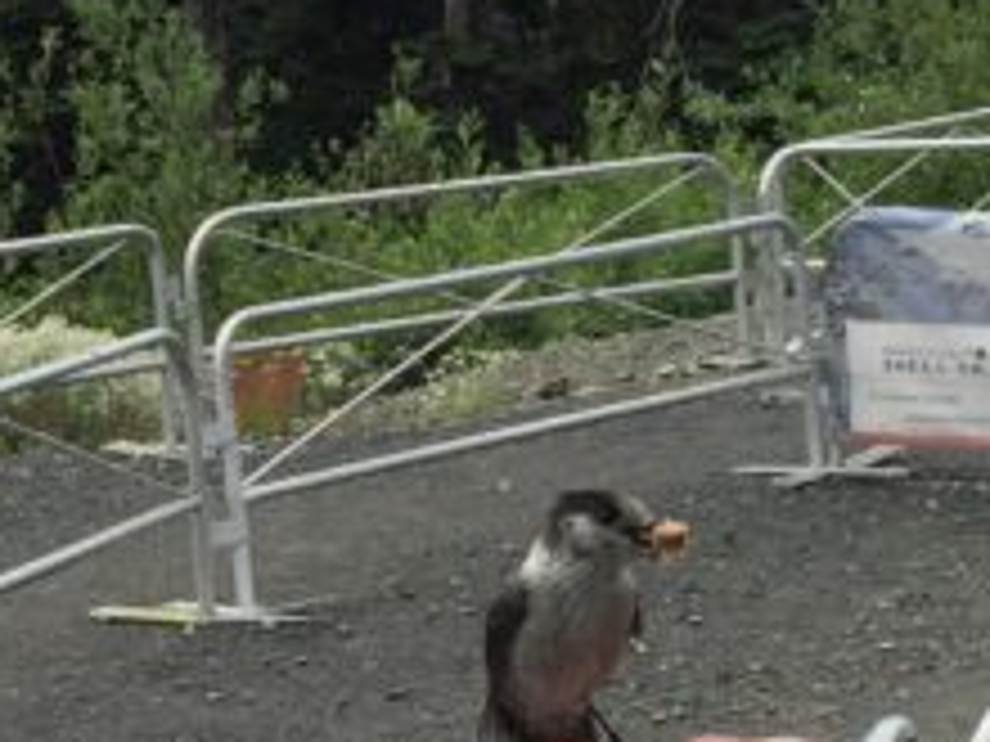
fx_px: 3861
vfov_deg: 11.0
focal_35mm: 135
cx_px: 378
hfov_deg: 14.6
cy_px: 522
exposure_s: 1/879
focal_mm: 4.15
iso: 32
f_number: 2.2
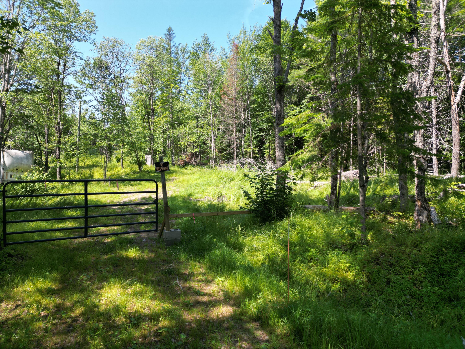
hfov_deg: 71.6
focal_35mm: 24
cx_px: 232
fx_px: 322
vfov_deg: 56.8
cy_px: 174
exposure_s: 1/800
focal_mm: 6.72
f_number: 1.7
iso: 110
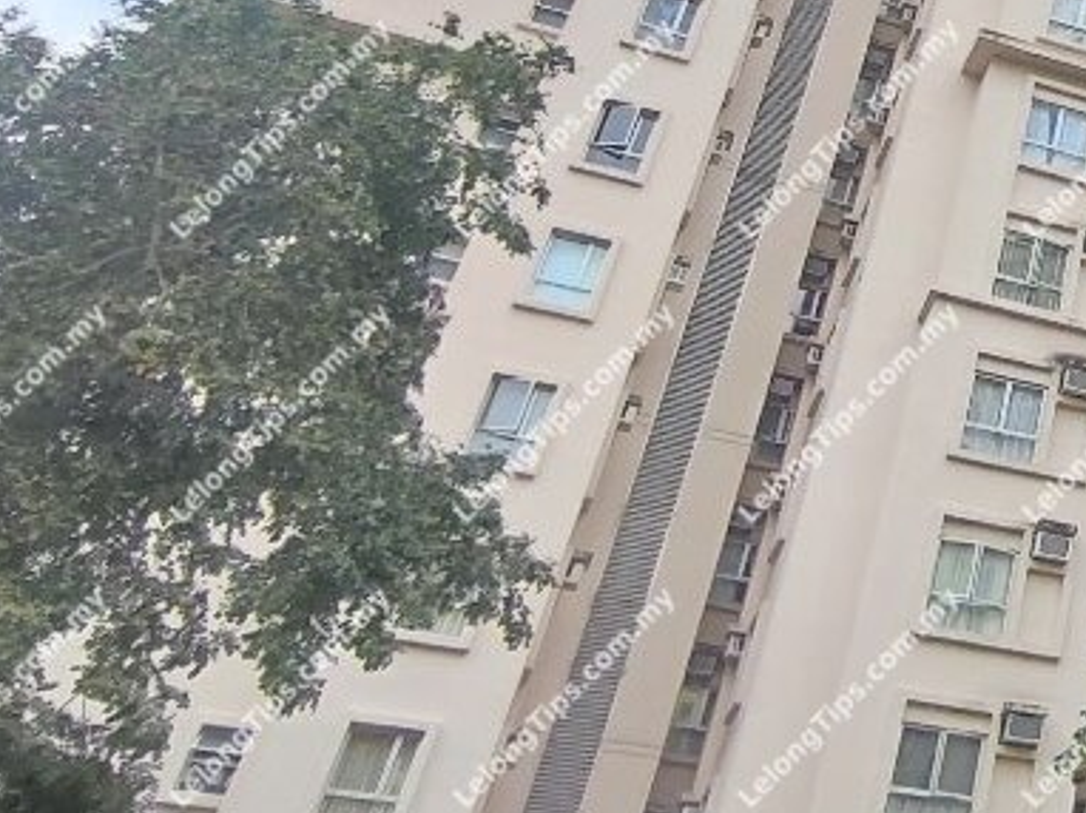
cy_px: -87
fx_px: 1662
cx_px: 1650
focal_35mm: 53
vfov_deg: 25.4
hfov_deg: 26.0
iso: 50
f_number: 2.2
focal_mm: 1.65
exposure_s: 1/256
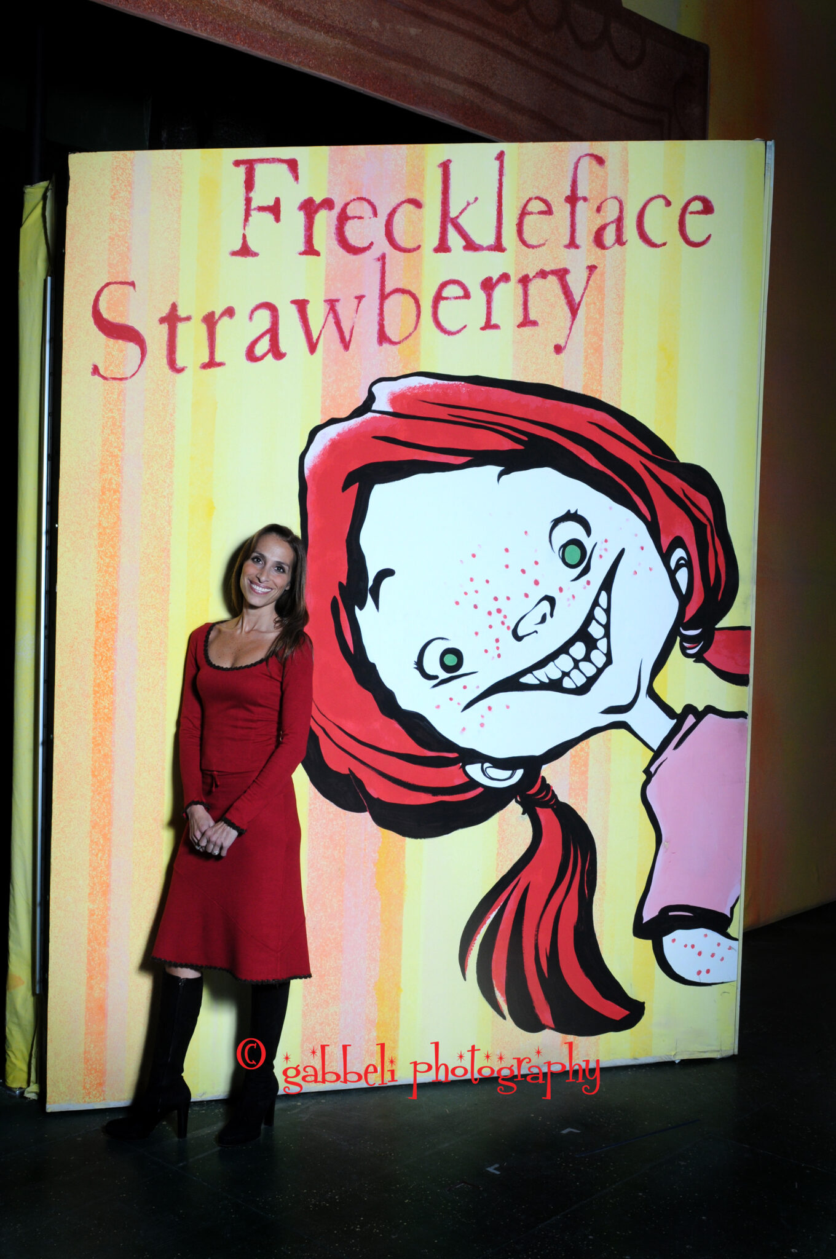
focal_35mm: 36
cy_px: 630
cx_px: 418
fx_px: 1257
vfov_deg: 53.2
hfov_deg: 36.8
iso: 400
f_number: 8
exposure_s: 1/80
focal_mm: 24
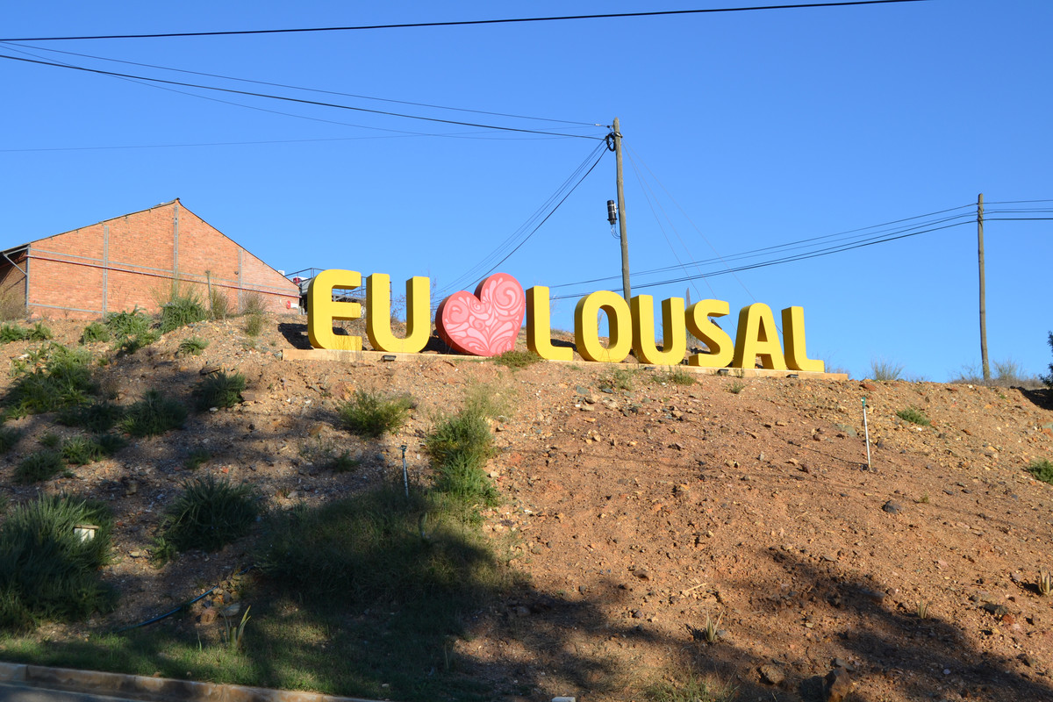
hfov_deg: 49.6
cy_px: 351
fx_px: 1141
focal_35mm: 39
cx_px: 526
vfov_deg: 34.2
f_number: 7.1
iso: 100
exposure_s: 1/250
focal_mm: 26
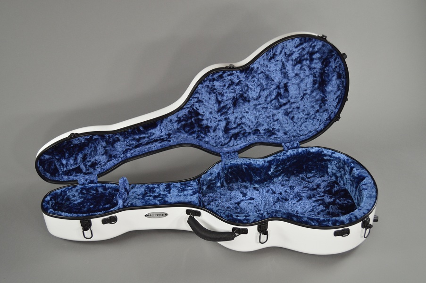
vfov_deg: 31.8
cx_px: 213
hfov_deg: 46.4
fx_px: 496
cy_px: 142
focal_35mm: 42
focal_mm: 28
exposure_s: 1/60
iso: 400
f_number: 4.5
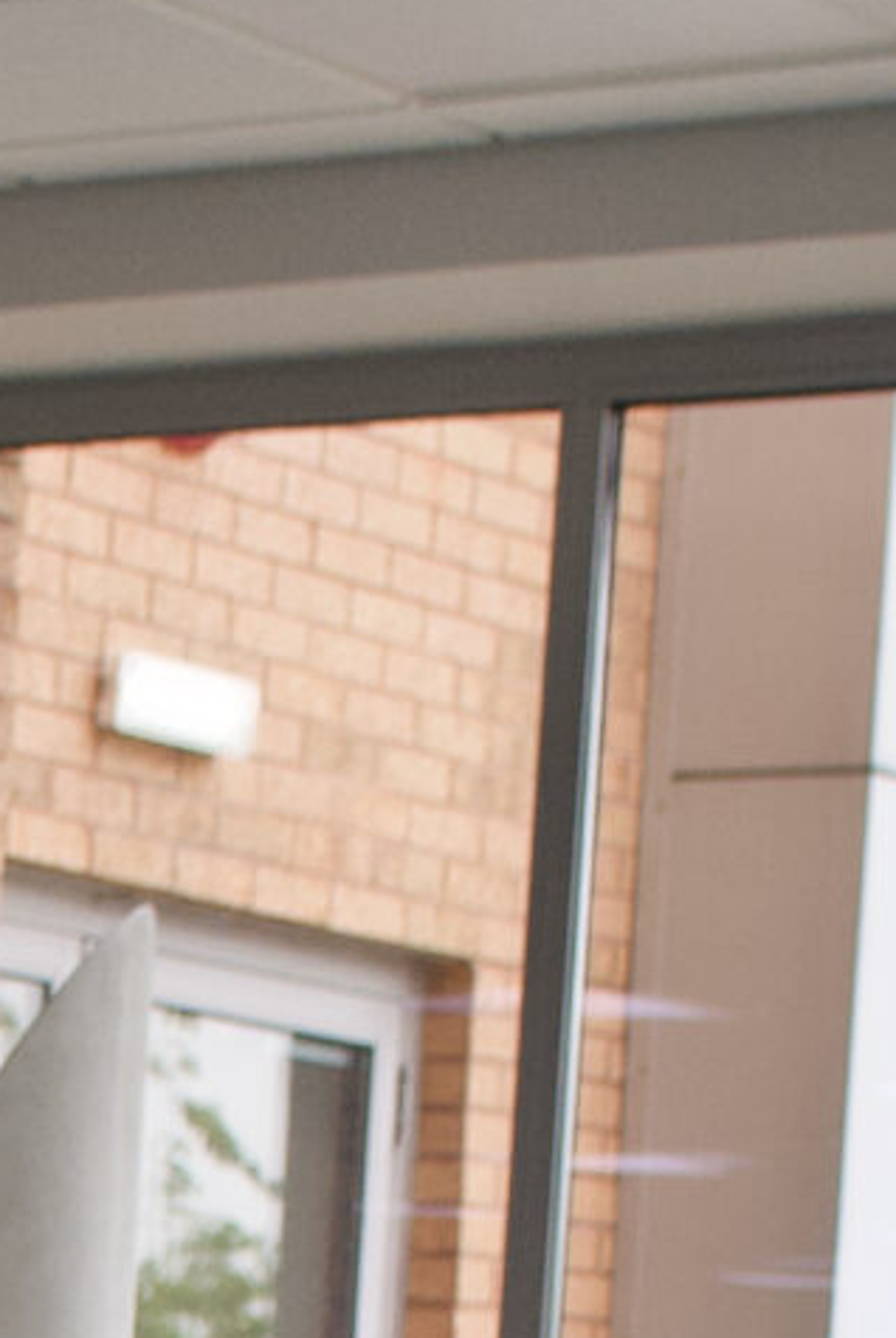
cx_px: -845
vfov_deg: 10.9
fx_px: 6626
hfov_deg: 7.5
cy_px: 2279
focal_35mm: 178
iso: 220
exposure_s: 1/125
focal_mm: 22
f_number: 4
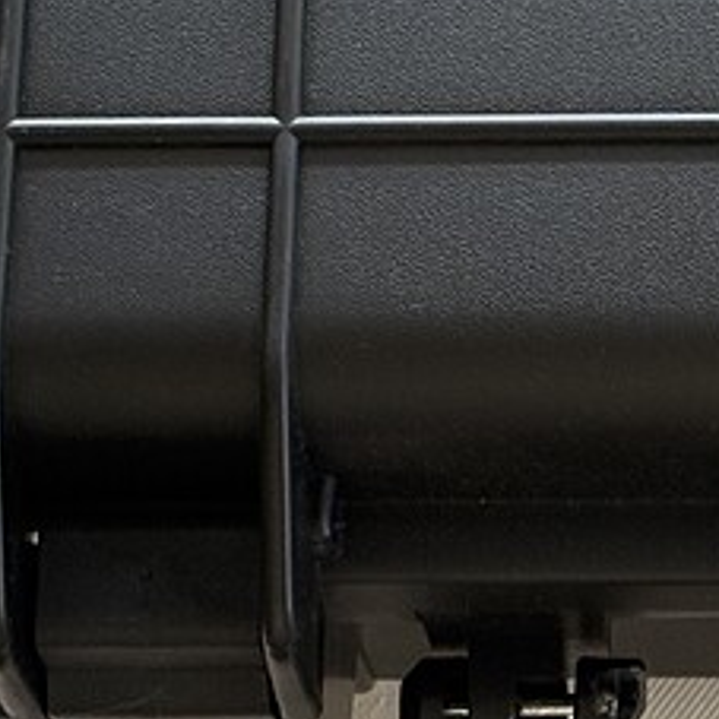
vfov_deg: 9.0
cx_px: 808
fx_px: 4488
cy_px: -168
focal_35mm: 191
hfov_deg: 9.1
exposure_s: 1/136
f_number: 1.78
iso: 200
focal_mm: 6.76
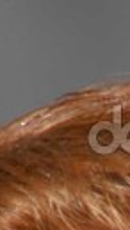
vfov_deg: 1.4
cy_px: 848
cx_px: 251
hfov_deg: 0.8
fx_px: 9089
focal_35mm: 1490
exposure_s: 1/180
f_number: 7.1
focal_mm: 120
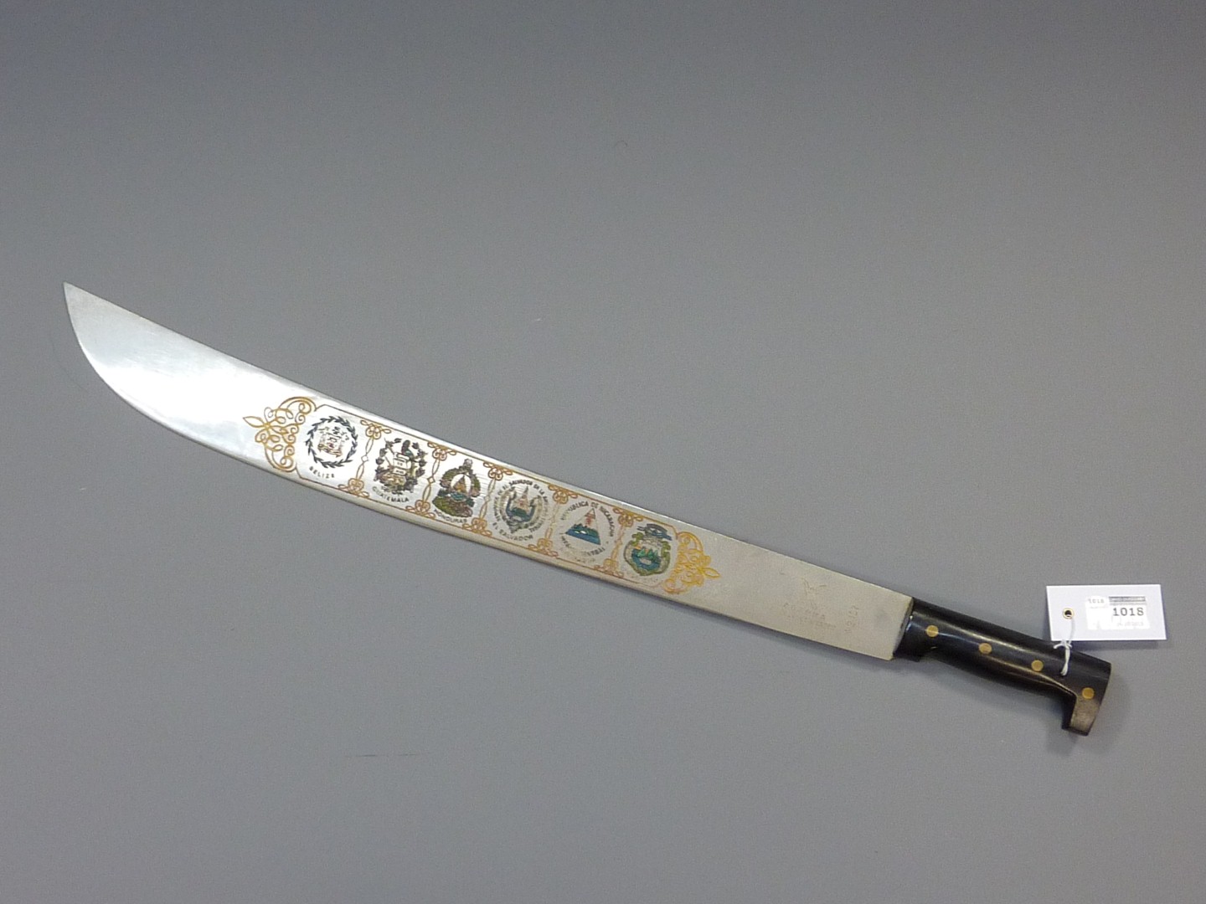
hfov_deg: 34.9
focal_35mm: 55
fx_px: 1916
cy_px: 452
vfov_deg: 26.6
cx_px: 603
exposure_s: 1/30
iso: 160
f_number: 3.4
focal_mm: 5
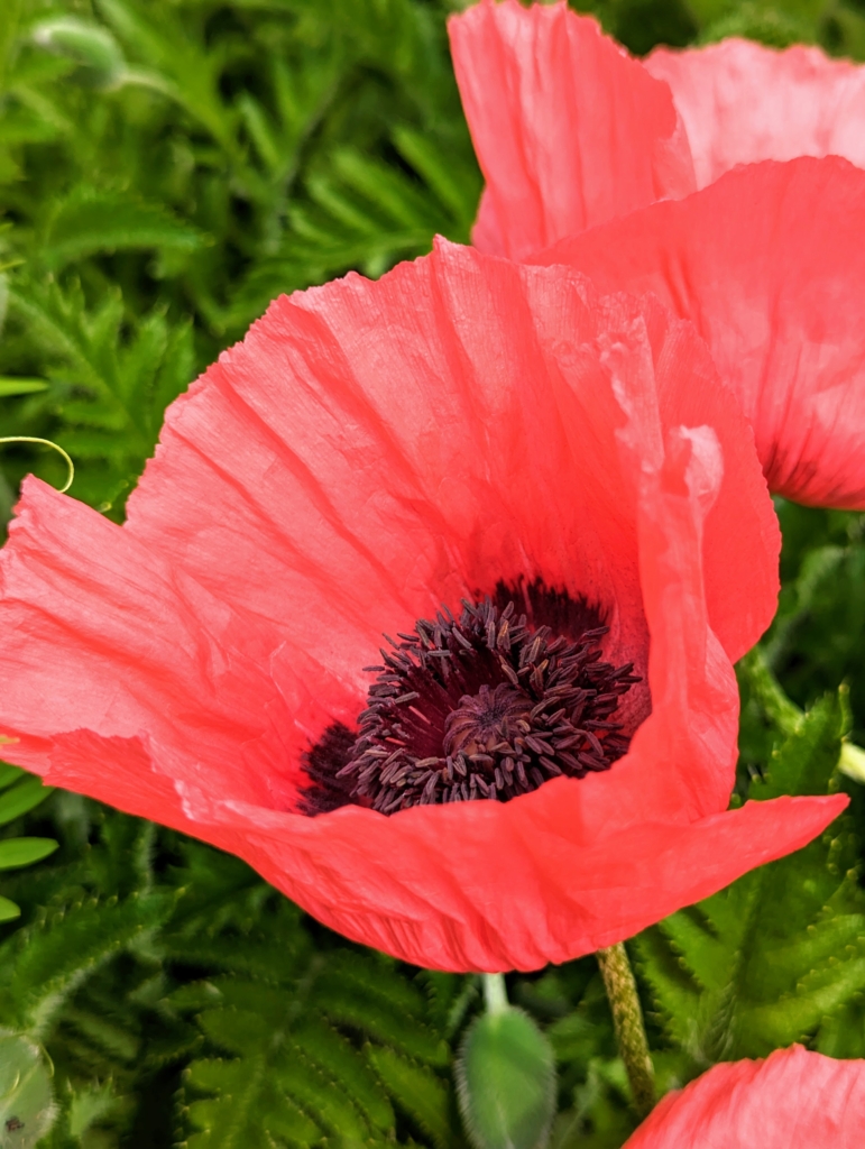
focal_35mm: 48
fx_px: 1595
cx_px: 432
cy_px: 574
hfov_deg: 30.3
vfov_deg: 39.6
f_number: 1.85
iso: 47
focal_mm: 6.81
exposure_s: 1/1287
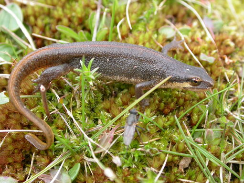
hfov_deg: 29.8
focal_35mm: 65
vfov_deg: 22.6
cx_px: 122
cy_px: 92
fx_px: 458
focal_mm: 13.6
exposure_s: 1/74.7
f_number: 3.2
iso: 100
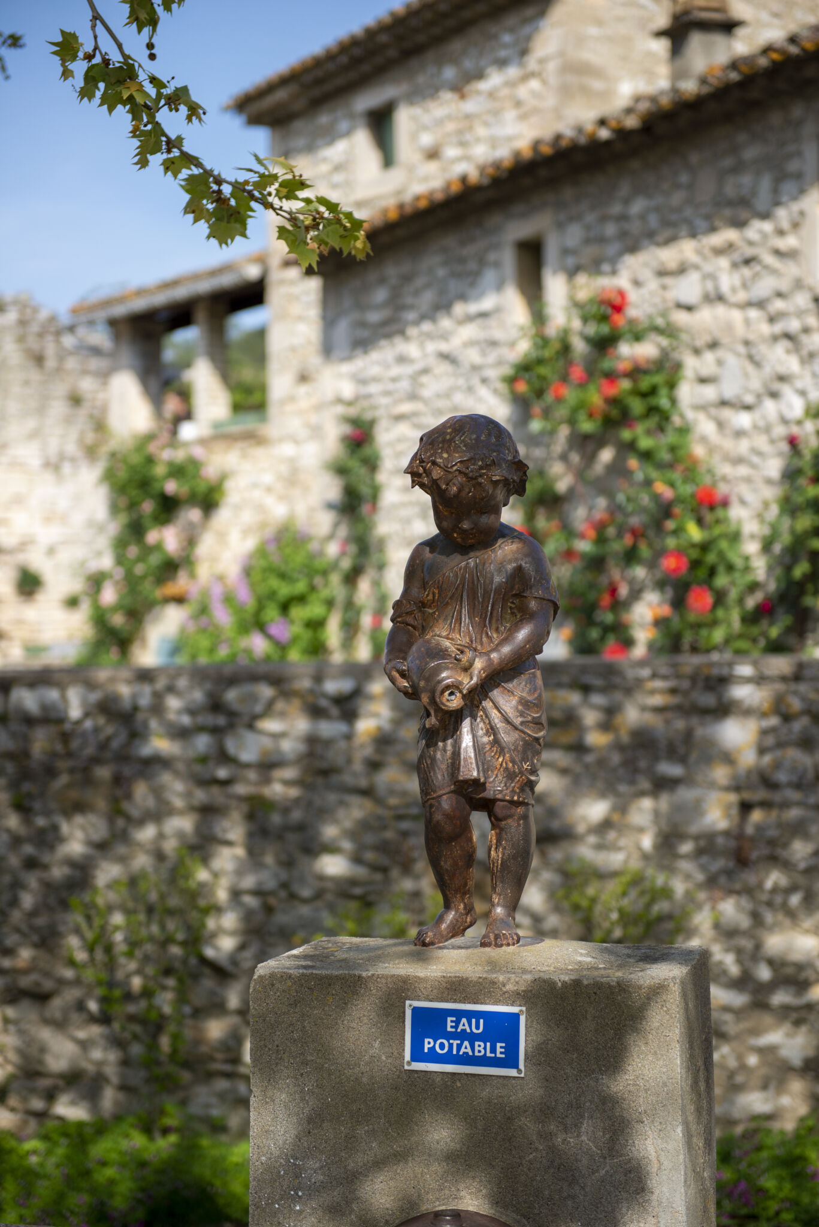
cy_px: 614
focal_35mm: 70
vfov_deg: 28.8
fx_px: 2387
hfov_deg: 19.5
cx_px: 410
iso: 400
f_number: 2.8
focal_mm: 70
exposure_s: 1/4000
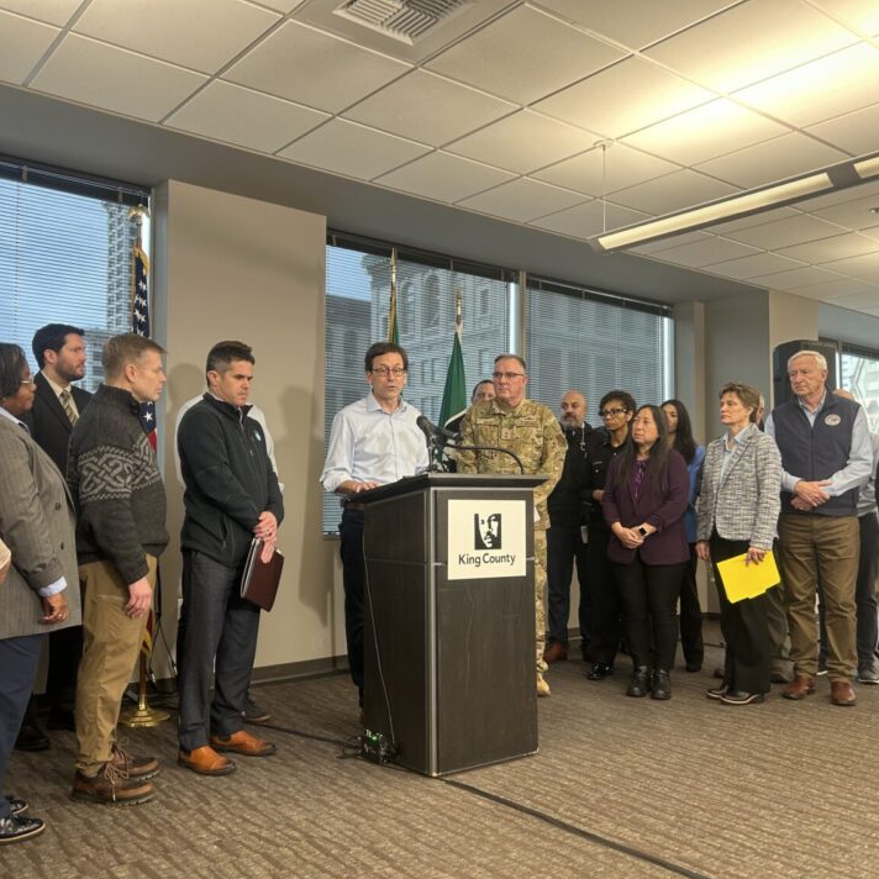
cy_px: 443
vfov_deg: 52.5
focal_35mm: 31
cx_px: 404
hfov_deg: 52.5
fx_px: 891
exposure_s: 1/60
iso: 80
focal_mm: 5.7
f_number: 1.5
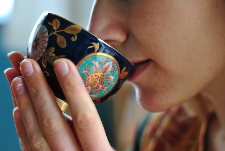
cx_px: 112
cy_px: 76
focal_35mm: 75
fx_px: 469
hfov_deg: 27.0
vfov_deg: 18.2
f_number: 2.8
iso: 200
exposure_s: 1/100
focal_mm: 50
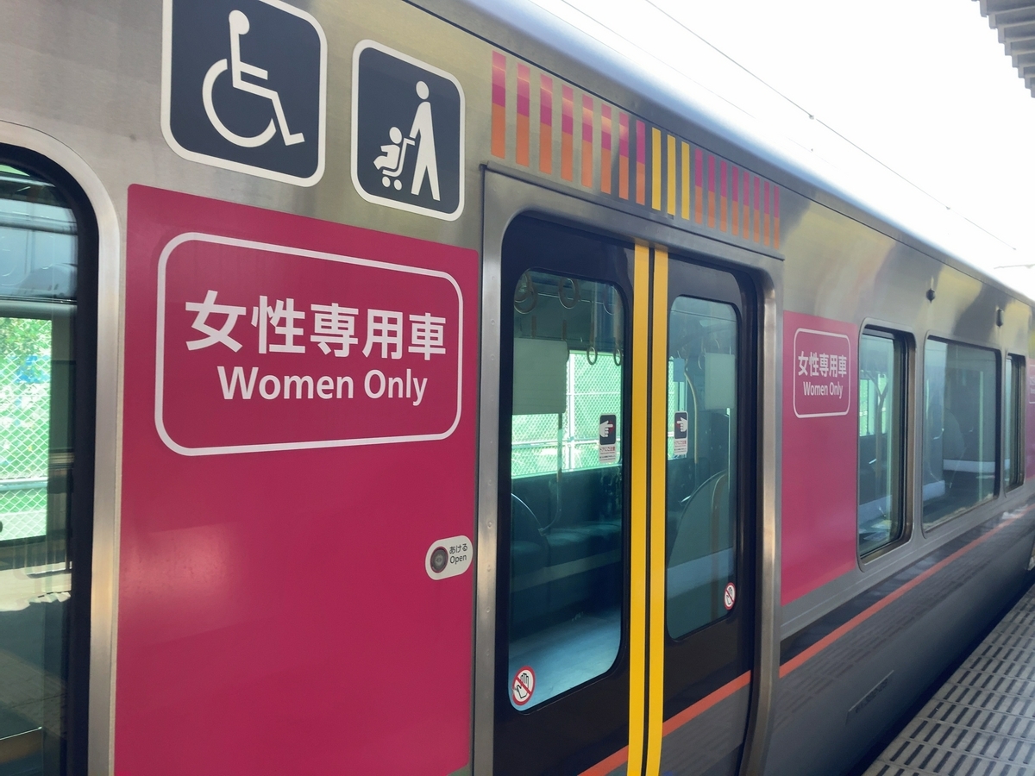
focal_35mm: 28
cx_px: 518
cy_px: 388
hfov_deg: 63.4
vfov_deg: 49.7
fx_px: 837
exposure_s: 1/120
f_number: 1.8
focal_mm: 3.99
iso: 64
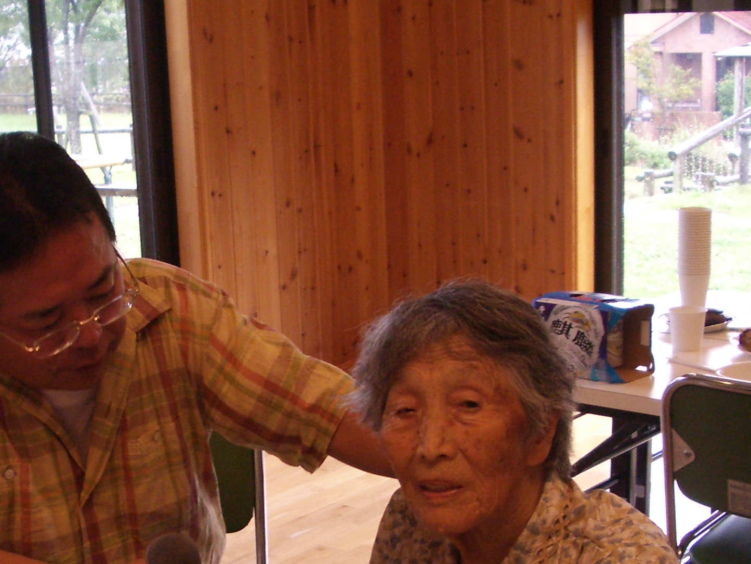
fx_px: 1345
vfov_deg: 23.4
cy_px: 416
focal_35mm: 62
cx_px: 238
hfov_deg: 30.9
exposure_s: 1/80
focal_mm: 5.8
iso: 200
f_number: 2.6
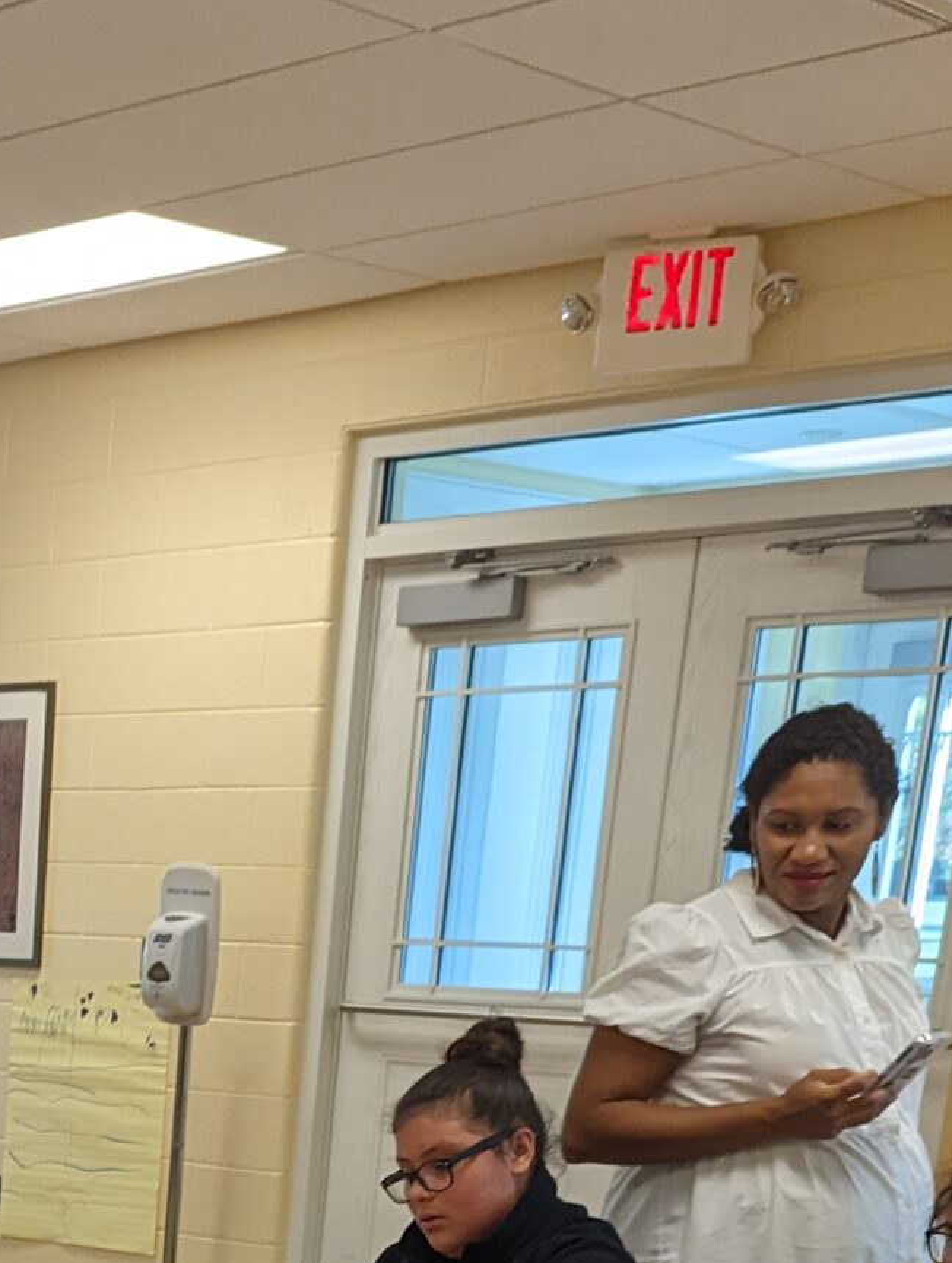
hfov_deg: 19.4
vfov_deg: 23.8
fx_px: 2595
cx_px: -226
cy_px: 1681
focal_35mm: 71
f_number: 1.85
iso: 224
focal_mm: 6.81
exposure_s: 1/135
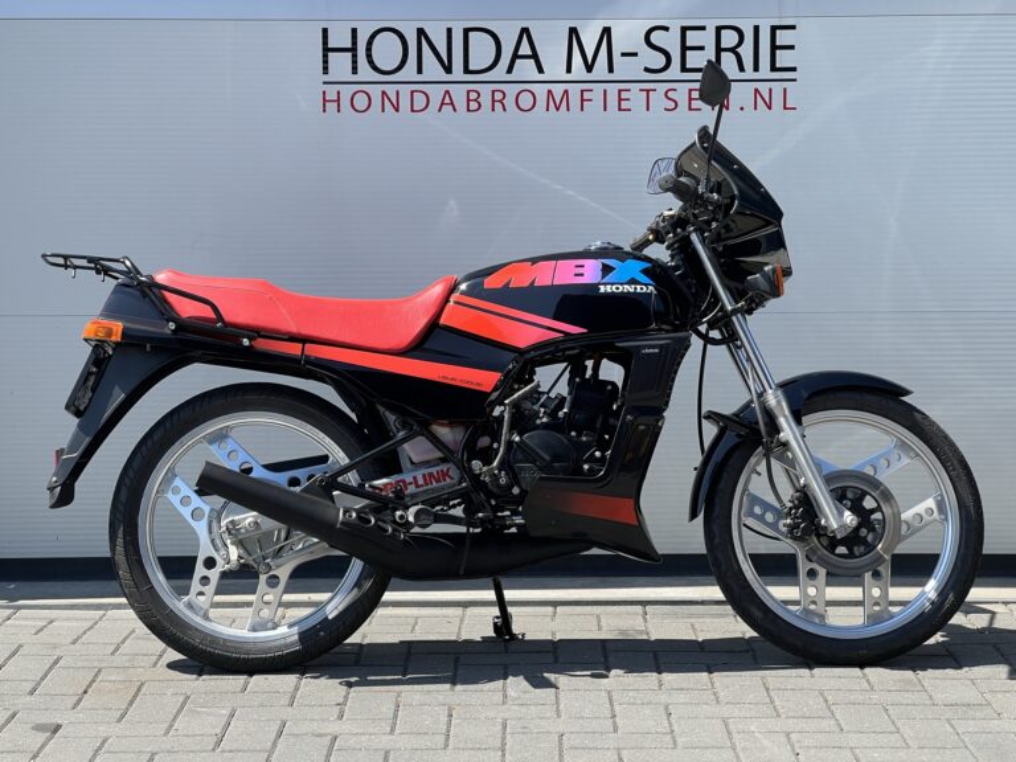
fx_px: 2260
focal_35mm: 77
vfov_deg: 19.1
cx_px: 508
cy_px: 381
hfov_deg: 25.3
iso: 32
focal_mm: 9
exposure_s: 1/296
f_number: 2.8
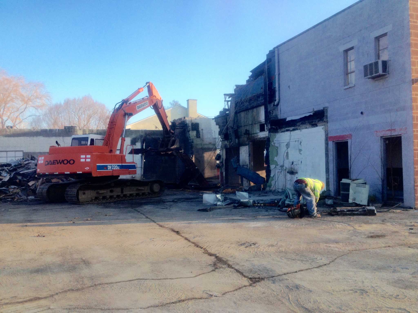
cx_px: 209
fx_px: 423
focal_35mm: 35
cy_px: 156
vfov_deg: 40.7
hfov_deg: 52.6
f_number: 2.4
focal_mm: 4.28
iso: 50
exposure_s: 1/480
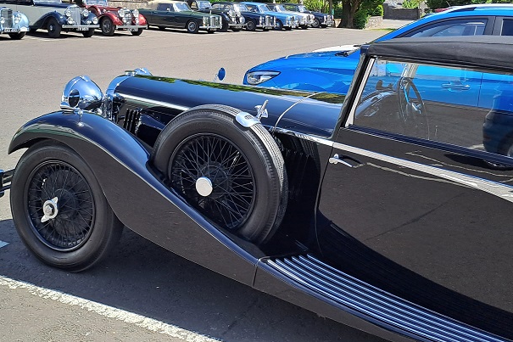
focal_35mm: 43
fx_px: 613
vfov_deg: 29.7
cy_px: 26
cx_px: 232
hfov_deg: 45.4
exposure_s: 1/1138
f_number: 1.8
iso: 32
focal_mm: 4.65
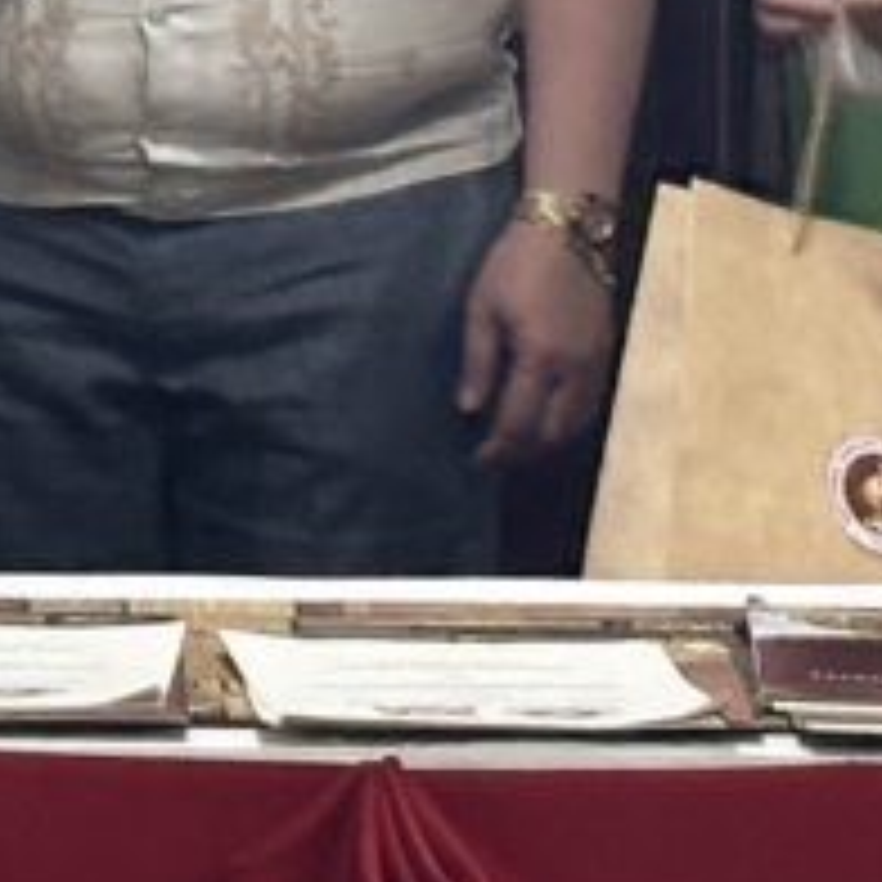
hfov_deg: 6.7
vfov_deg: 6.6
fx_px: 7495
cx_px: 86
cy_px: -558
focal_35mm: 260
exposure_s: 1/53
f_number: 1.78
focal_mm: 6.86
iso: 80
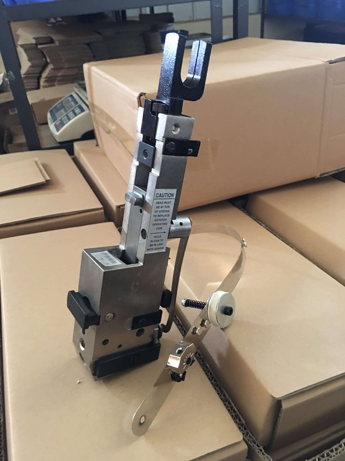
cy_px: 230
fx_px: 385
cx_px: 172
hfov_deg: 48.2
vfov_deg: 61.7
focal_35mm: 29
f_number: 2.2
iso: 100
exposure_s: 1/4
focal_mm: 4.15
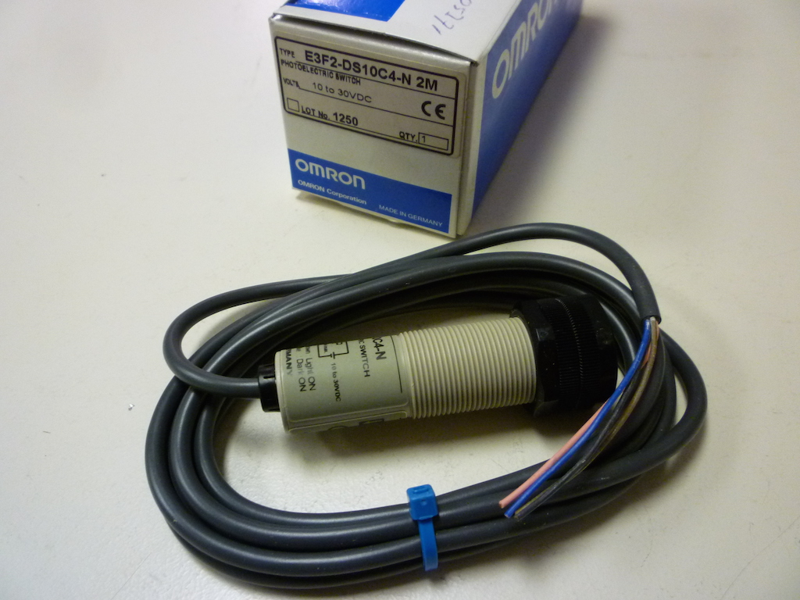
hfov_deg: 61.7
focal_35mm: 29
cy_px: 300
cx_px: 400
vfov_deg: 48.2
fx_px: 670
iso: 400
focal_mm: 5.2
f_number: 3.3
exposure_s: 1/25
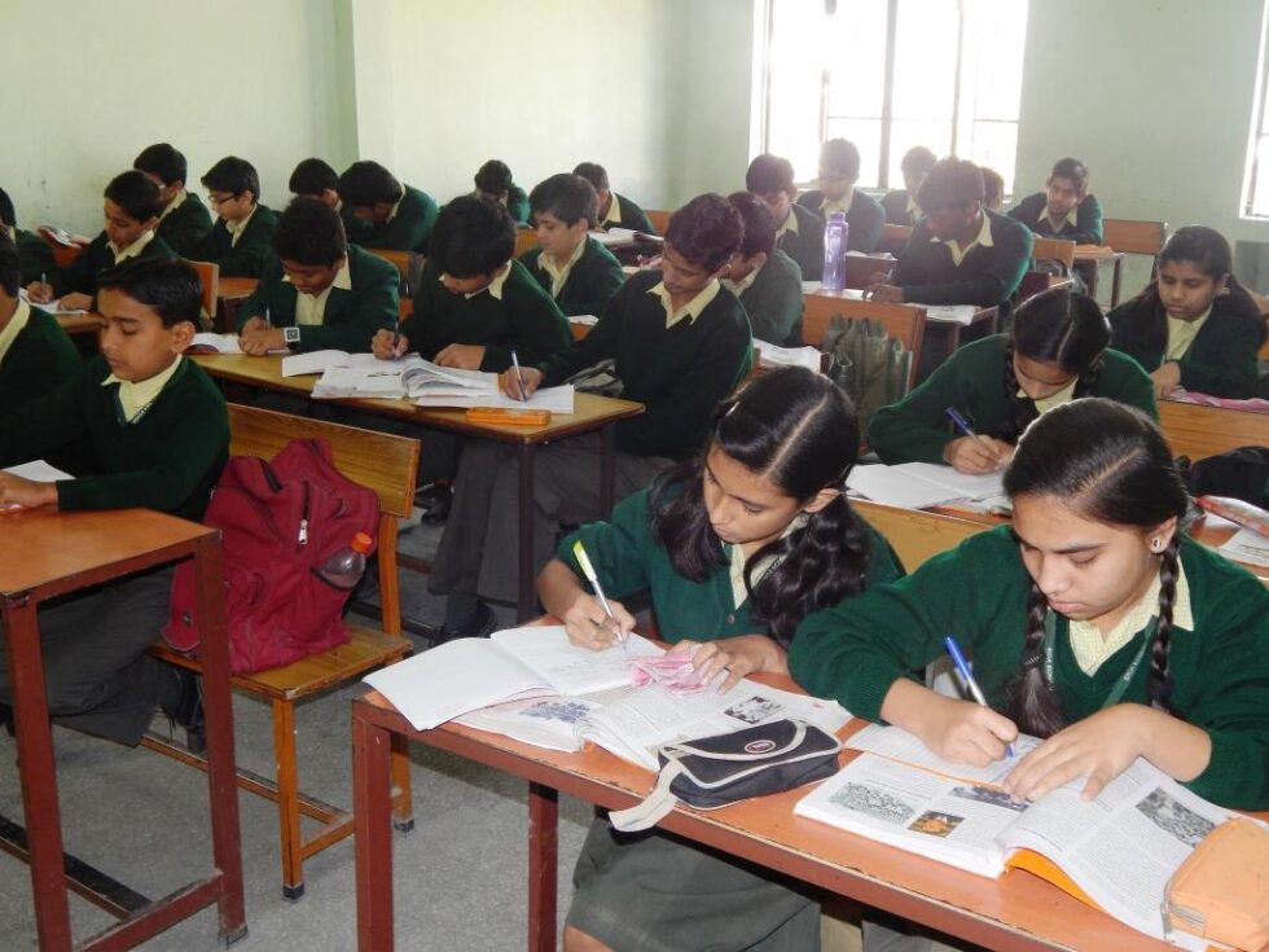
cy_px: 476
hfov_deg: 49.0
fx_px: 1393
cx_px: 634
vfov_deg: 37.7
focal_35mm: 38
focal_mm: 6.8
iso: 200
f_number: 3.4
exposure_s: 1/30
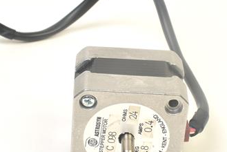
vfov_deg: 16.7
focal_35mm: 82
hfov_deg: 24.7
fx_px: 517
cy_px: 78
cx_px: 106
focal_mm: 30
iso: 200
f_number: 14
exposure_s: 1/200
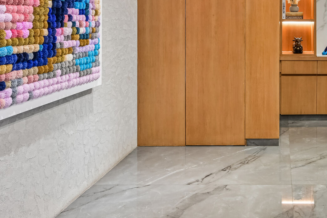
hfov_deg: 45.0
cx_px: 278
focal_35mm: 40
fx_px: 365
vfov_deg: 31.8
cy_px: 24
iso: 200
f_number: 11
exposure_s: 1/4
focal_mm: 17.5
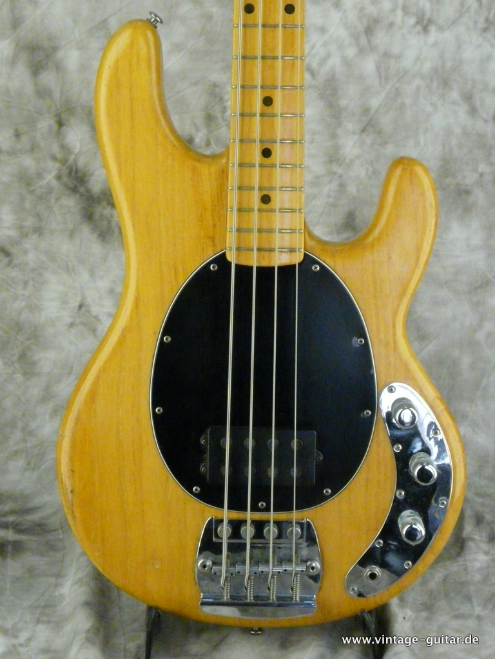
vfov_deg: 29.8
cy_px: 330
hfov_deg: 22.6
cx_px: 248
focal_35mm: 65
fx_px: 1239
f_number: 5.6
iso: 800
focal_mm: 8.3
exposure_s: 1/250
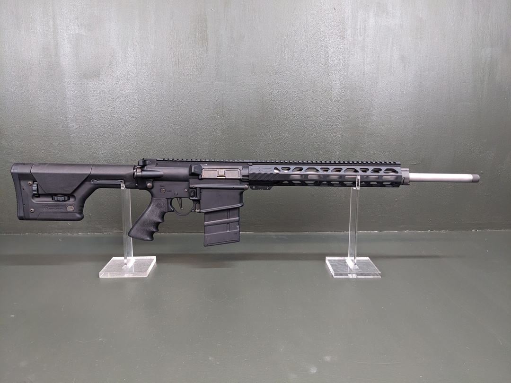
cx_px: 256
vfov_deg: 51.4
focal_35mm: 27
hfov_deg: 65.3
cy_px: 192
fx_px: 399
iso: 153
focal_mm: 4.38
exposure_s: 1/24
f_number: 1.73
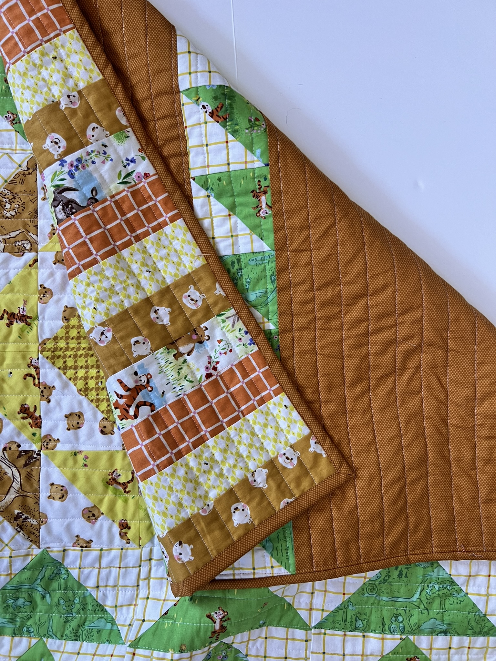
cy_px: 330
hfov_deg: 53.1
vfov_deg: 67.3
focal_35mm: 26
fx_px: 497
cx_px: 248
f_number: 1.5
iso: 100
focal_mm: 5.7
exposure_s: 1/60
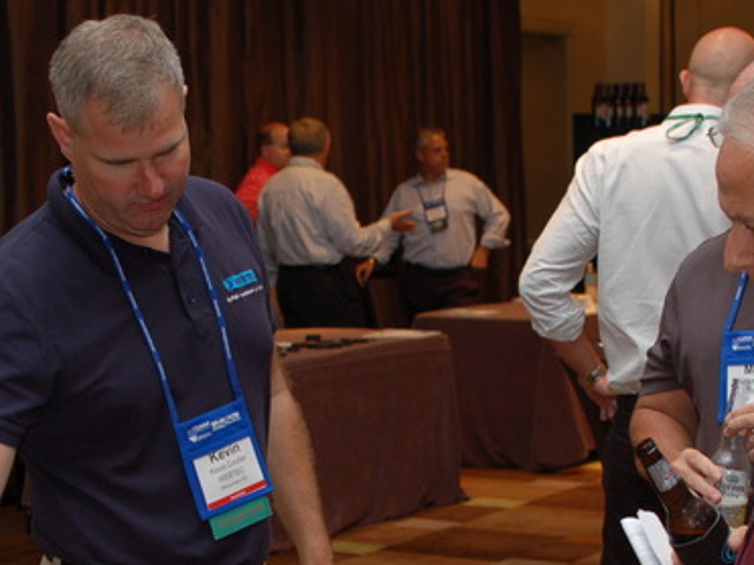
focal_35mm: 95
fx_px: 2067
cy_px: 464
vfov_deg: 15.5
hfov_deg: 20.7
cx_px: 334
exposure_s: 1/60
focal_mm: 35
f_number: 4
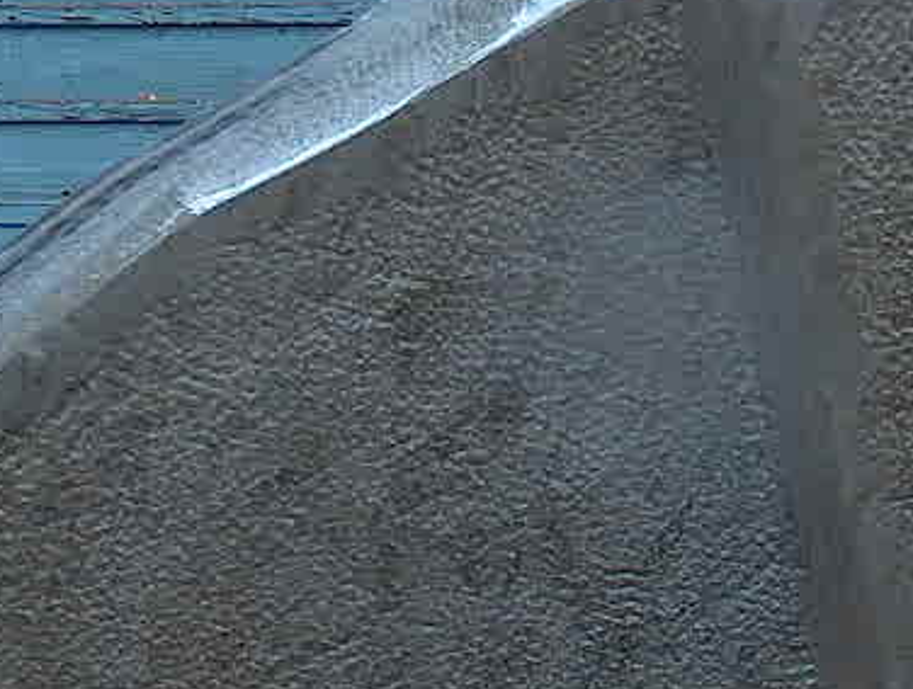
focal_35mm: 179
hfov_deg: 10.9
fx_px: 4733
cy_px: 643
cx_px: 974
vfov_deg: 8.3
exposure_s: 1/96.1
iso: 200
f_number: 4.09
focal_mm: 10.64
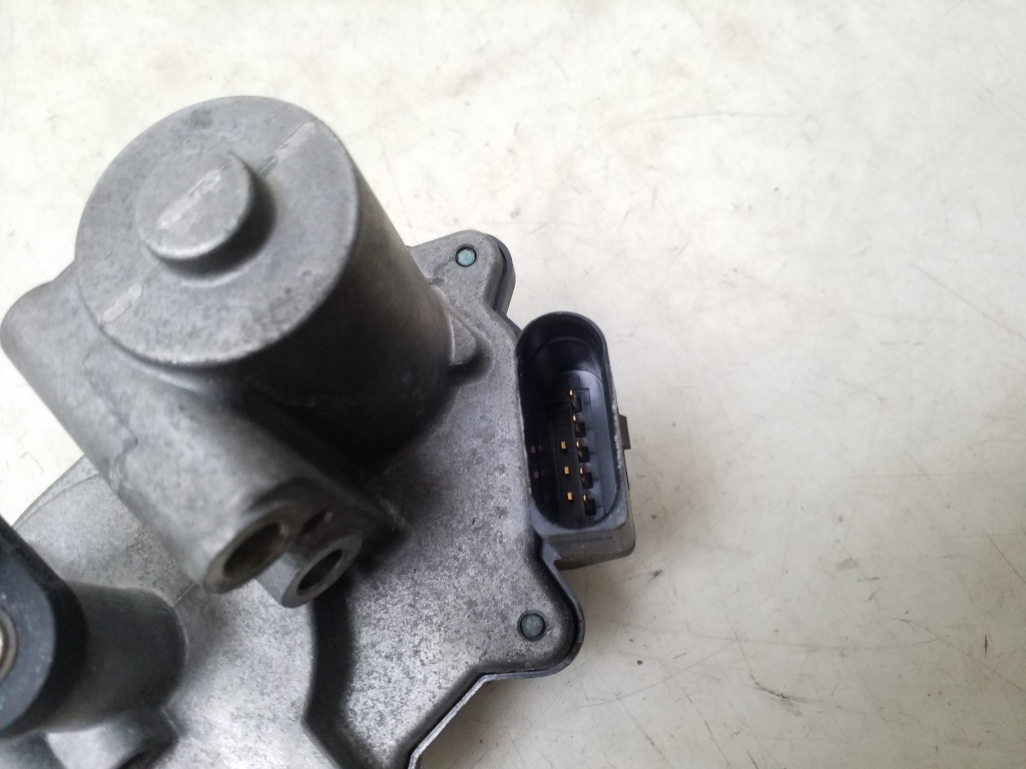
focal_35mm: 27
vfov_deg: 51.4
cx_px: 513
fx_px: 800
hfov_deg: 65.3
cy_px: 384
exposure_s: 1/50
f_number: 1.9
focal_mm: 3.6
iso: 250
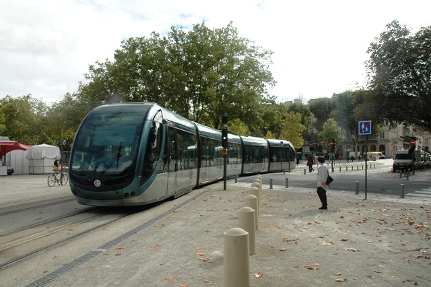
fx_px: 323
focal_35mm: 27
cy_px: 144
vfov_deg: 47.9
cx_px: 216
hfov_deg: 67.4
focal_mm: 18
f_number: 13
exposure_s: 1/250
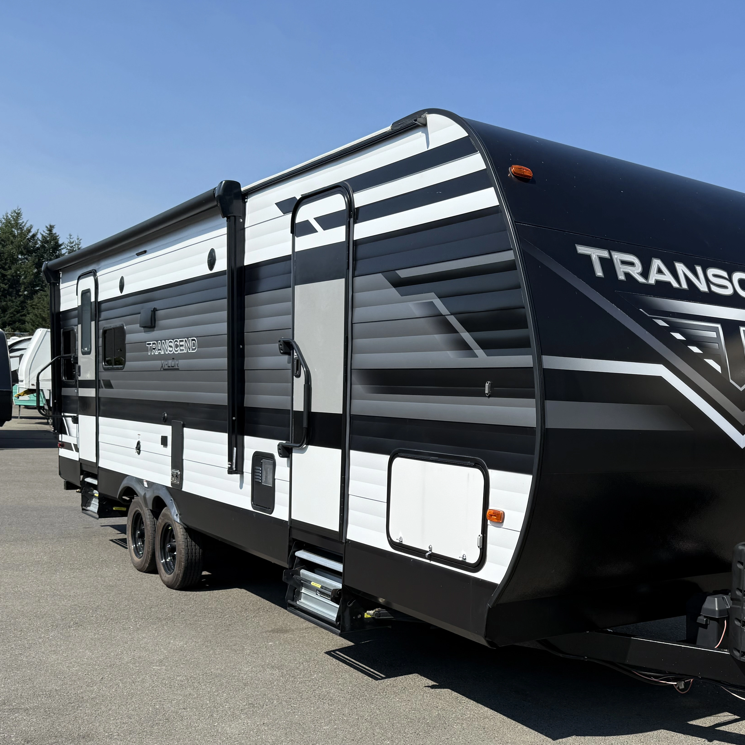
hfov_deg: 44.0
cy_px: 475
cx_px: 524
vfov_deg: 44.5
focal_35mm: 37
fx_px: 901
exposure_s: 1/4167
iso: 80
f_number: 1.78
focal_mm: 6.76
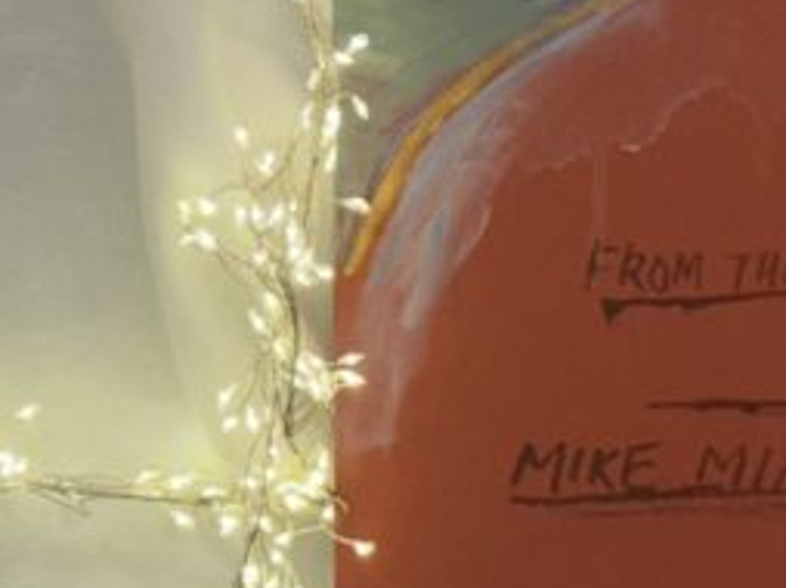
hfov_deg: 8.6
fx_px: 5149
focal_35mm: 227
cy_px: -254
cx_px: 1061
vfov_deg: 6.5
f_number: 1.78
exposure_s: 1/120
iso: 80
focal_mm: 6.76
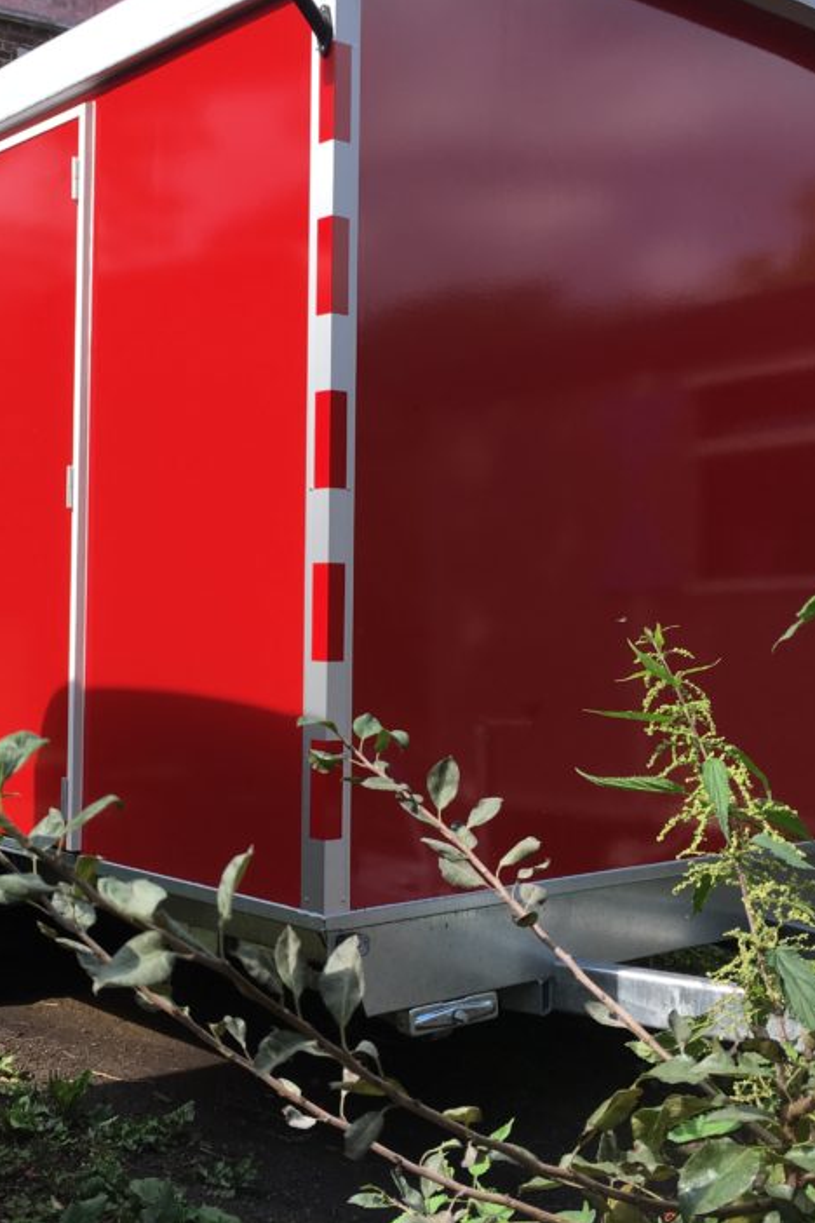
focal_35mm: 44
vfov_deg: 44.5
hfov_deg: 30.3
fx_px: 1494
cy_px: 568
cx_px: 270
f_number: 2.2
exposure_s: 1/668
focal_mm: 4.15
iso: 25
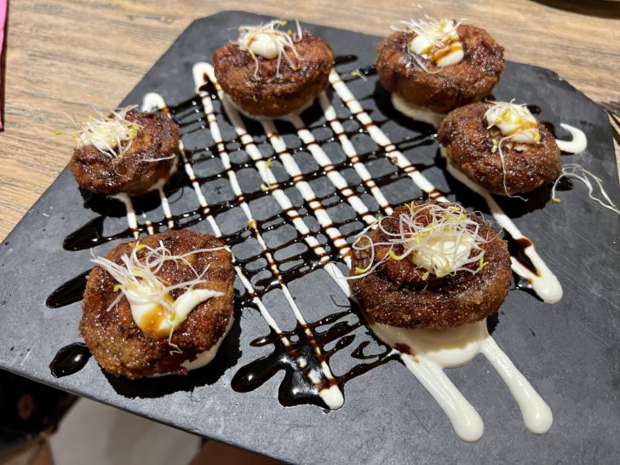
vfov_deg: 53.1
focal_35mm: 26
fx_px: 466
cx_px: 310
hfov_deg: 67.3
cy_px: 232
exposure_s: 1/50
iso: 125
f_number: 1.5
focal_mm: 5.7
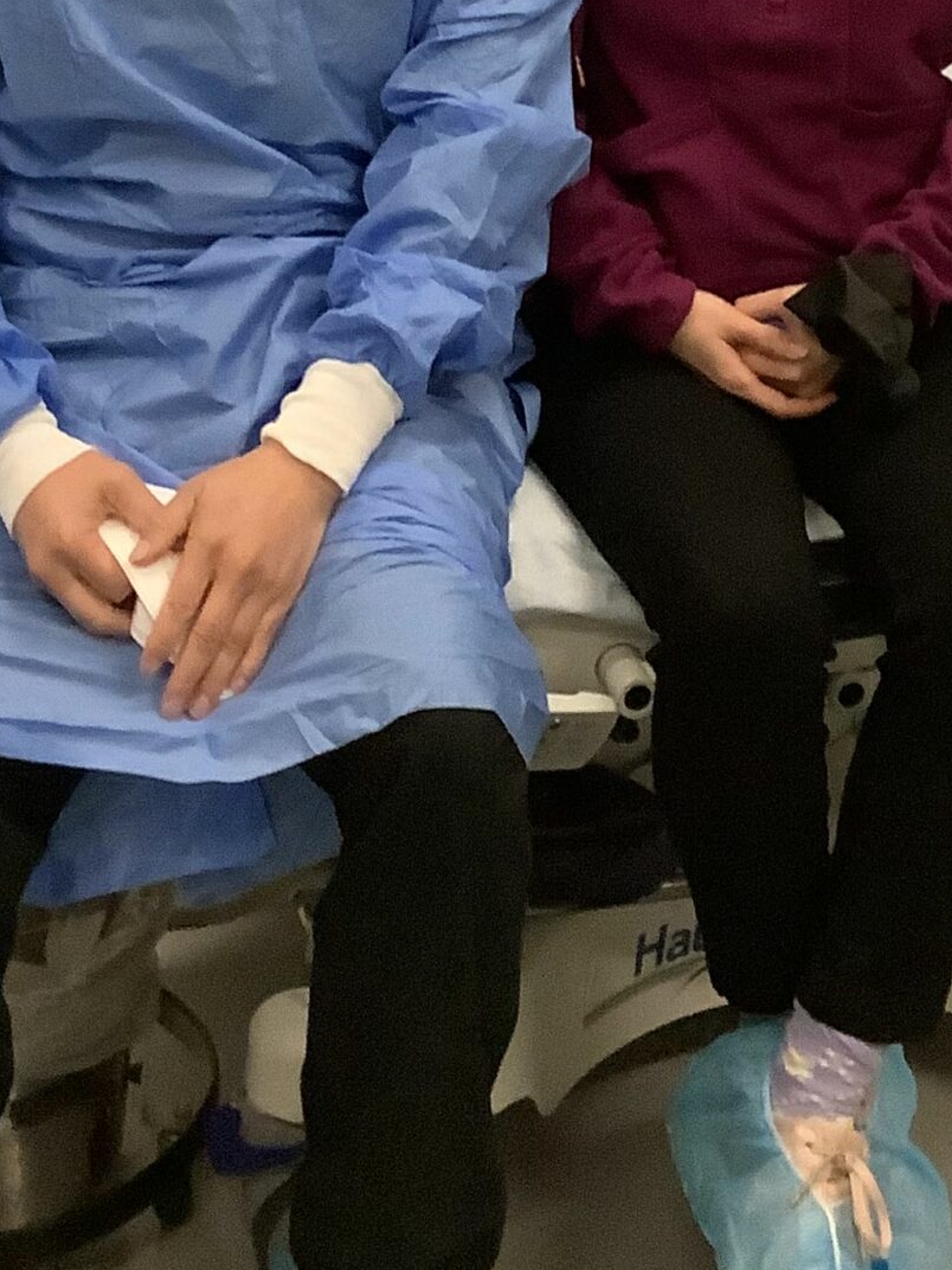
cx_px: 529
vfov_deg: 25.4
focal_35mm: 74
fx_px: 2714
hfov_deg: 19.9
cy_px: 78
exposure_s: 1/30
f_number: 2.4
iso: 500
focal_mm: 3.3
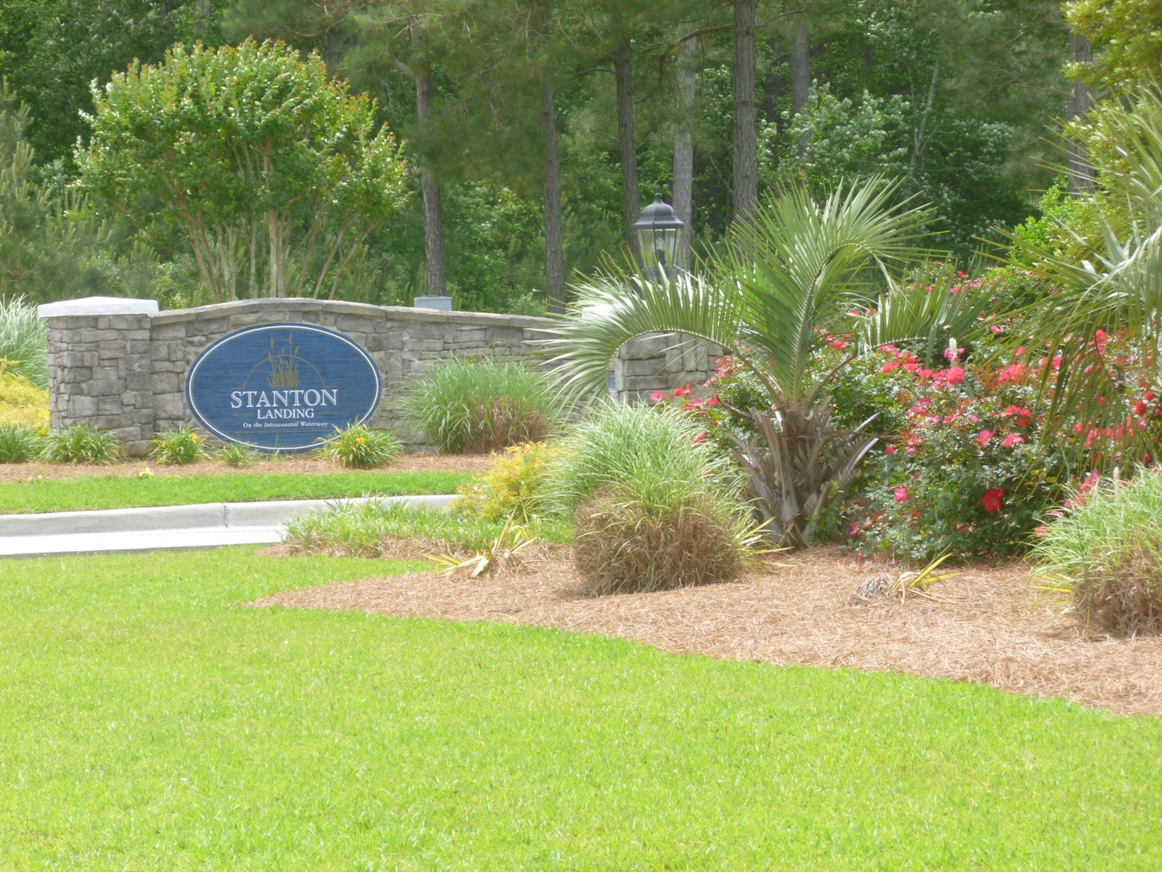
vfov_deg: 8.1
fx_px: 6178
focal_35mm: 184
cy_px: 436
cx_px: 581
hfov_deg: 10.7
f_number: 5.5
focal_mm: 32.8
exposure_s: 1/160
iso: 100
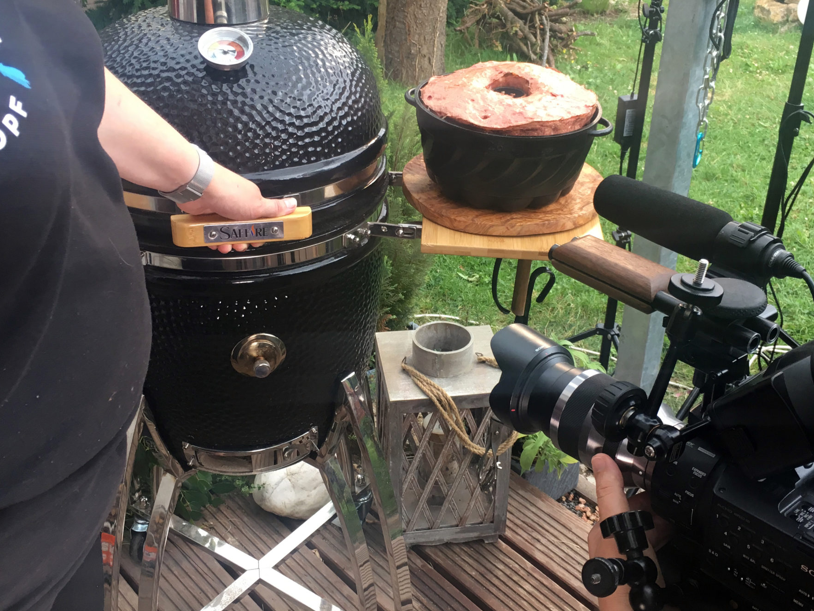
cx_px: 442
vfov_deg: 34.3
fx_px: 988
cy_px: 299
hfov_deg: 44.7
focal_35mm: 42
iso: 25
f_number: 2.2
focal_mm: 4.15
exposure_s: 1/33
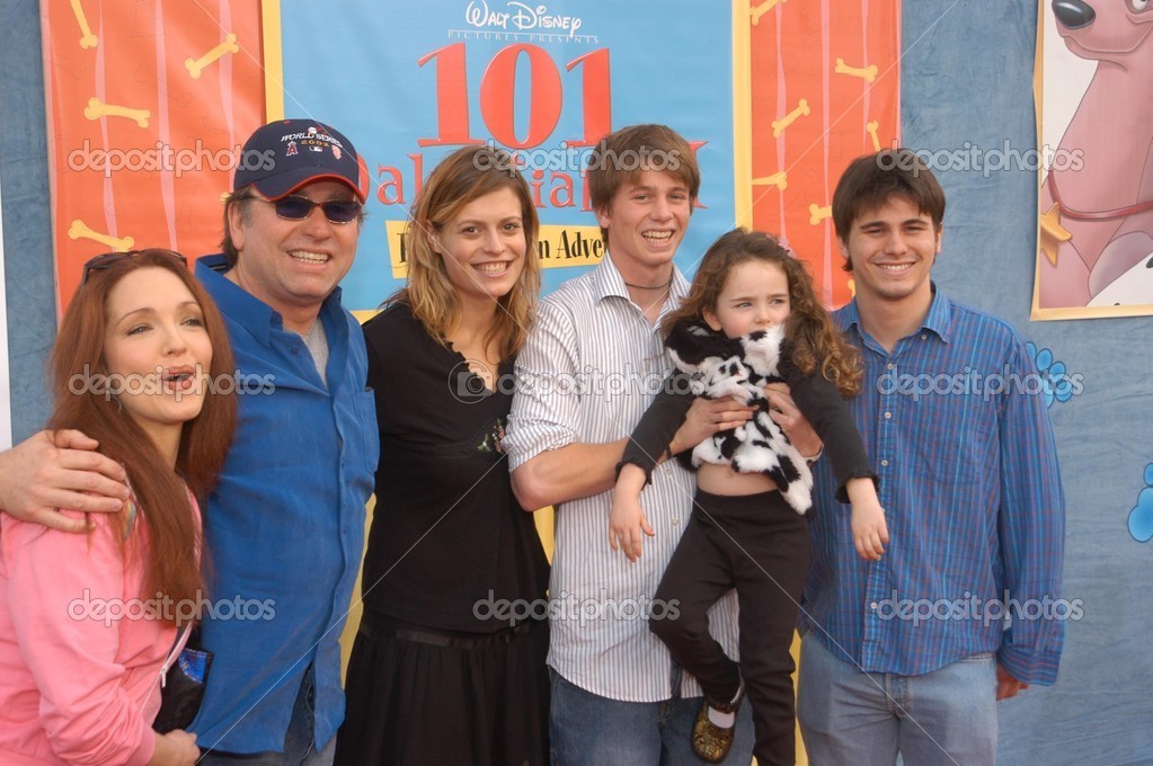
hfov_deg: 37.9
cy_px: 383
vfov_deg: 25.7
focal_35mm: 52
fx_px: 1680
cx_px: 576
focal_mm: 35
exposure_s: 1/160
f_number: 6.3
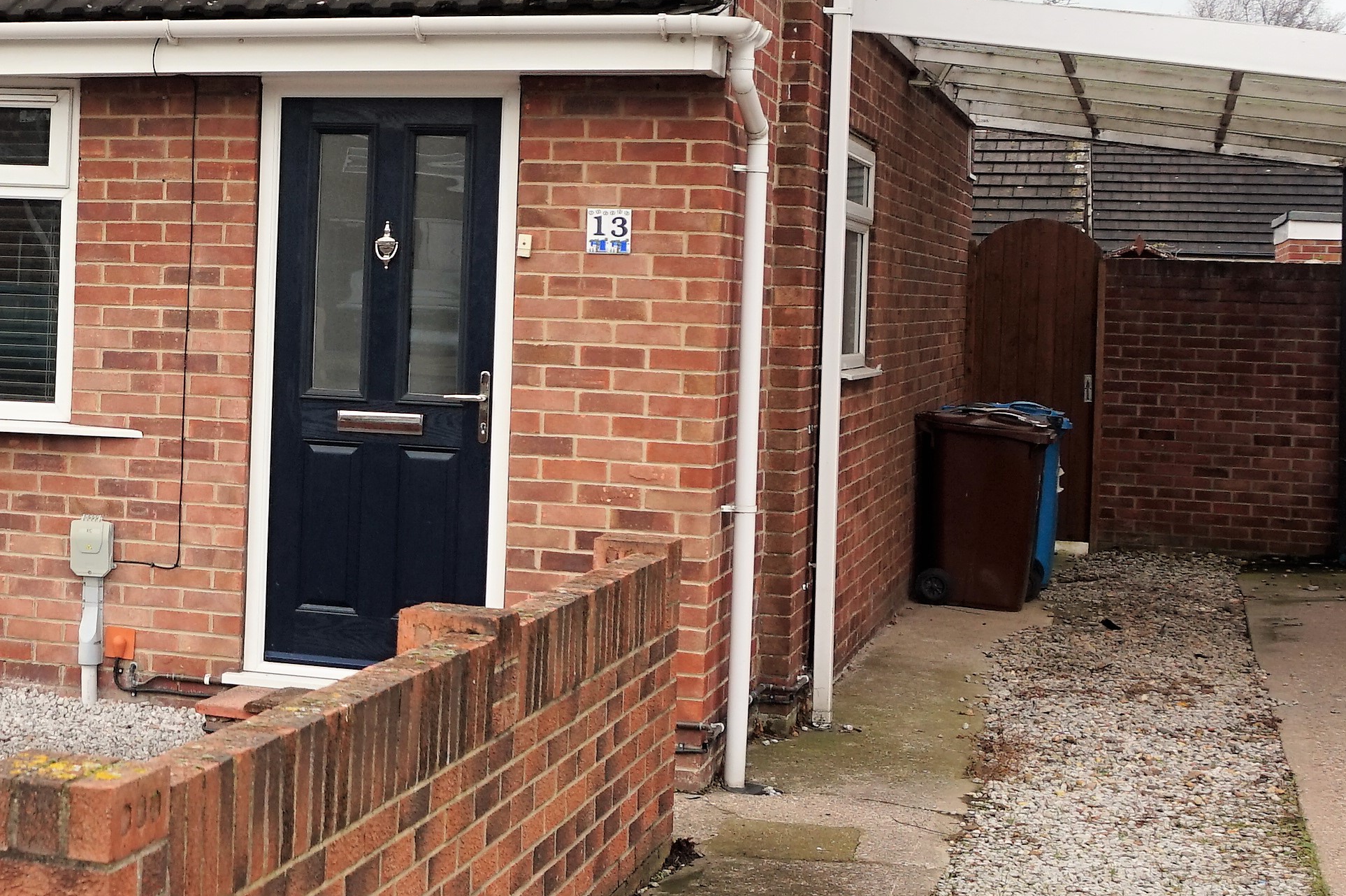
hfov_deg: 28.4
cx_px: 95
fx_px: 2541
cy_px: 276
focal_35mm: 68
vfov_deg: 19.9
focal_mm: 16
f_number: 5.6
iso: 100
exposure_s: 1/80
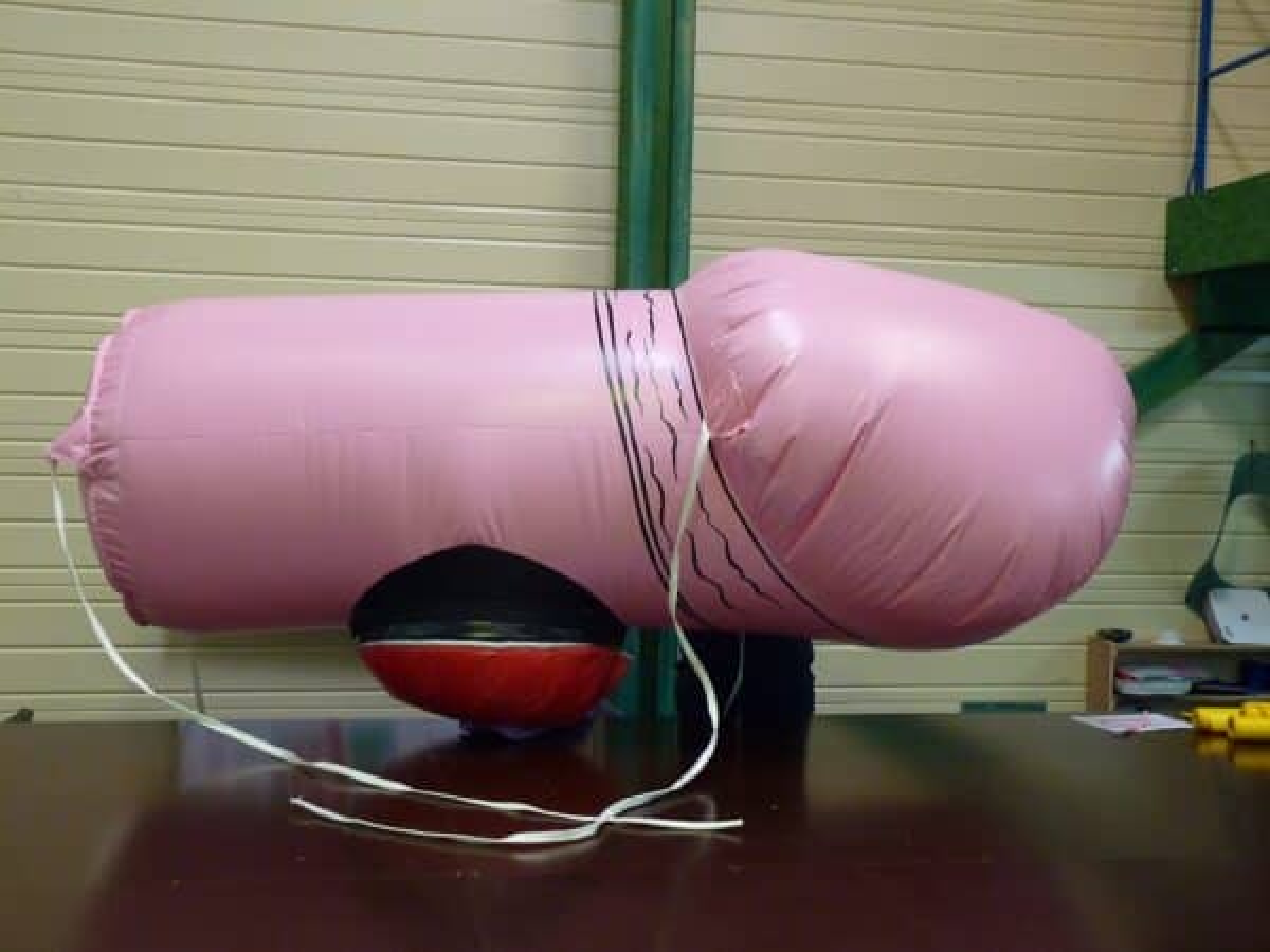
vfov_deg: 33.6
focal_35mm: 43
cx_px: 635
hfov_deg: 43.9
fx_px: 1578
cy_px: 476
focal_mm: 7.6
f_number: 3
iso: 400
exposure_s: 1/30
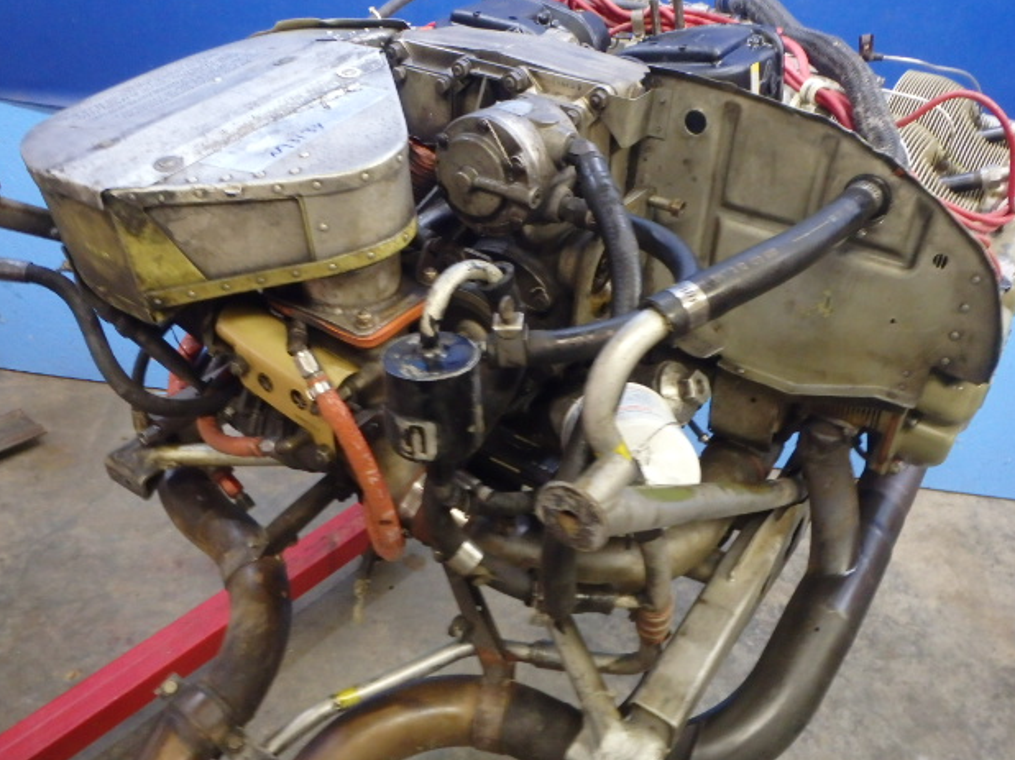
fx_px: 850
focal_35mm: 29
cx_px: 508
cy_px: 384
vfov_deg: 48.2
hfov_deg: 61.7
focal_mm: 5
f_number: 3.9
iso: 800
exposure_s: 1/15
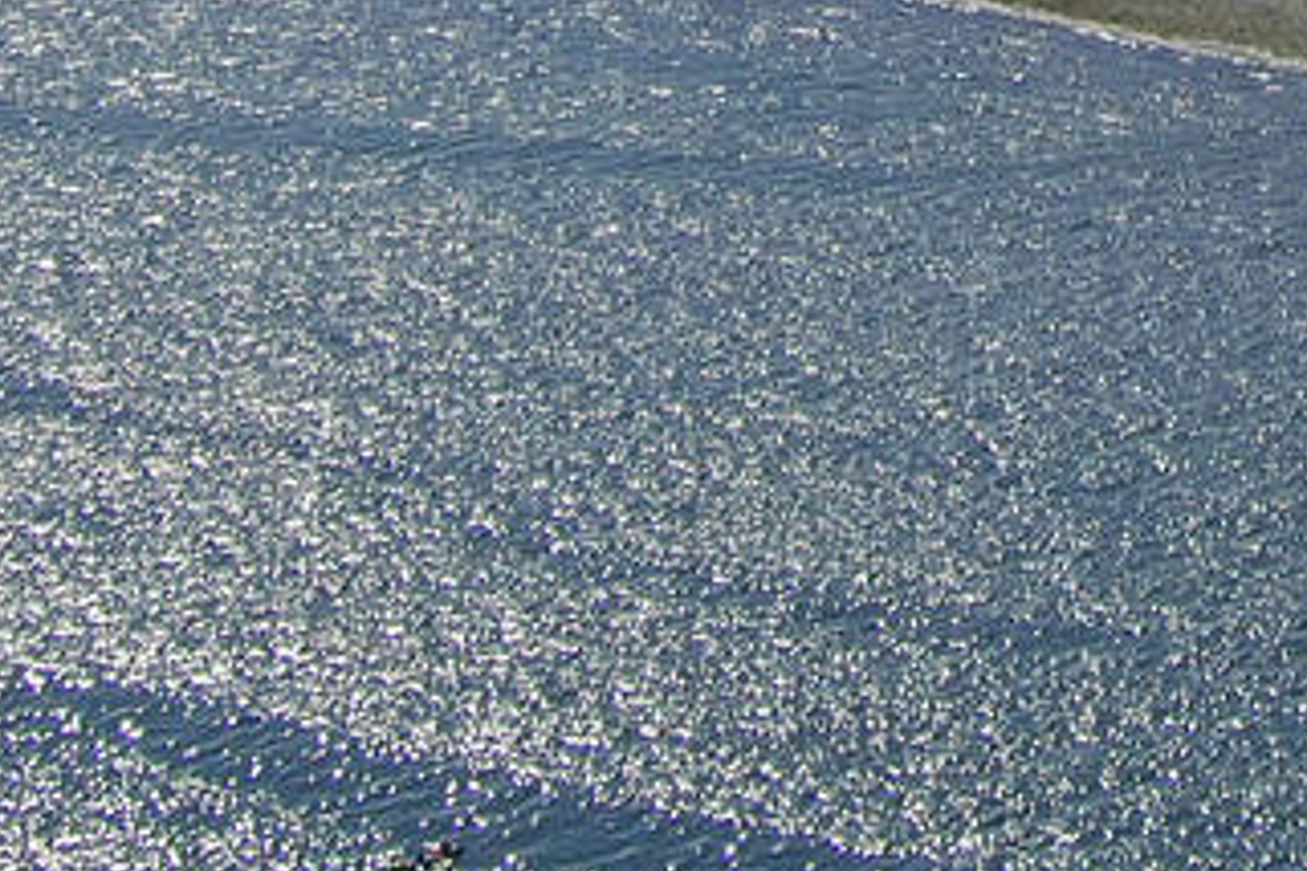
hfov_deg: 10.3
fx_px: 7152
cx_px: 1531
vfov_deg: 6.8
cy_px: -712
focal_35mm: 197
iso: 400
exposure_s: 1/1000
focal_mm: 28
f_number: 8.5
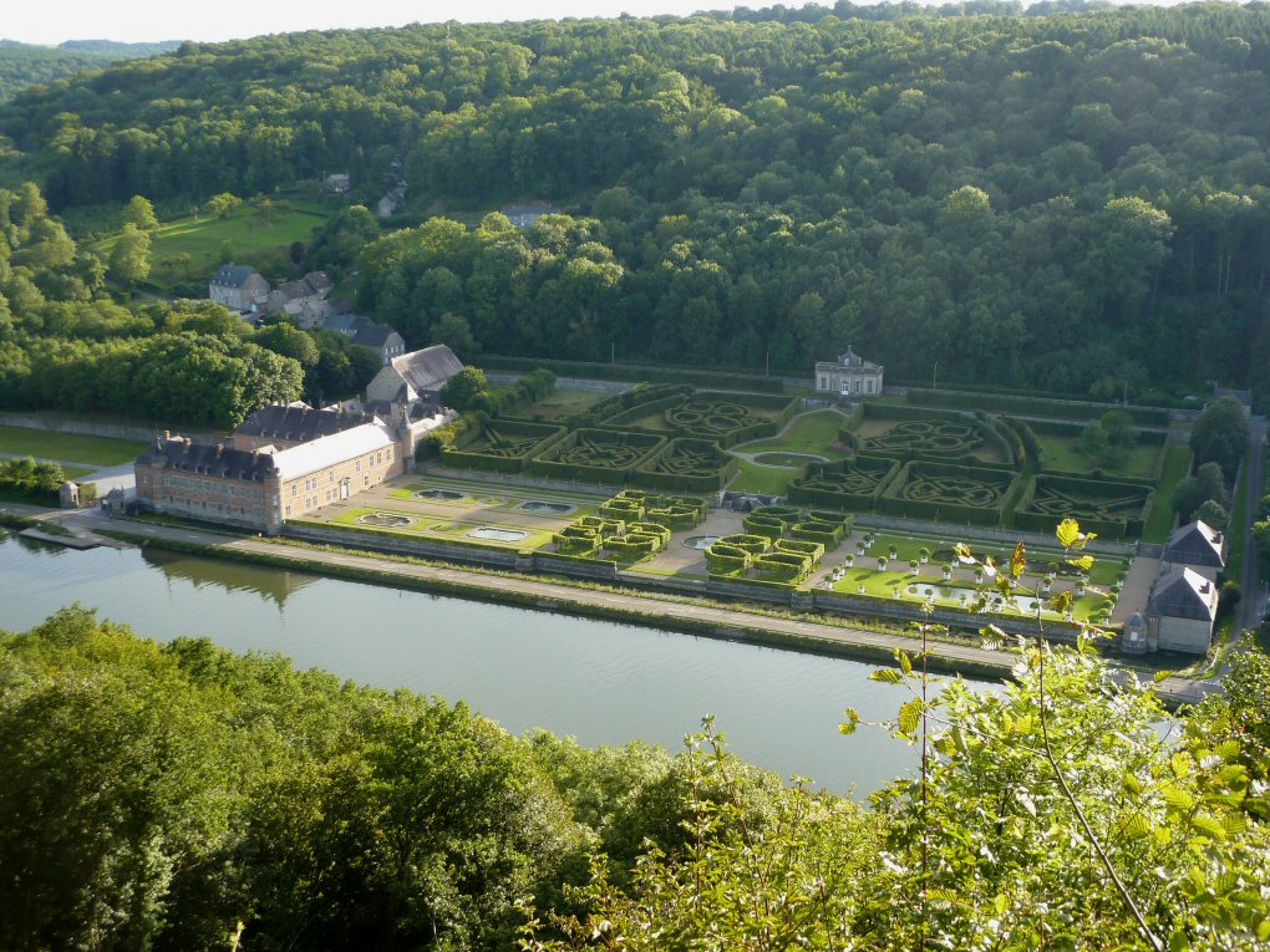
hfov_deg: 44.8
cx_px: 635
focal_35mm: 42
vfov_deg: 34.3
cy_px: 476
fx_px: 1541
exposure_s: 1/125
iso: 80
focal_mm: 6.9
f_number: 4
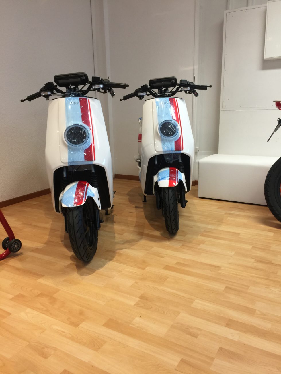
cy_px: 187
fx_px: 314
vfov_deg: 61.7
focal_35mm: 29
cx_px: 140
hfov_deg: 48.2
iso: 50
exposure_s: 1/17
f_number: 2.2
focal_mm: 4.15
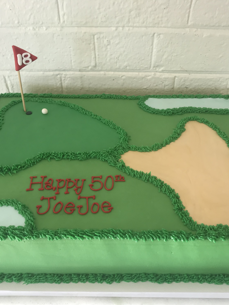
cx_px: 114
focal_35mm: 38
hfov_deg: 37.7
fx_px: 335
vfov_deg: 49.0
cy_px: 154
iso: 25
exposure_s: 1/120
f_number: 1.8
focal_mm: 3.99
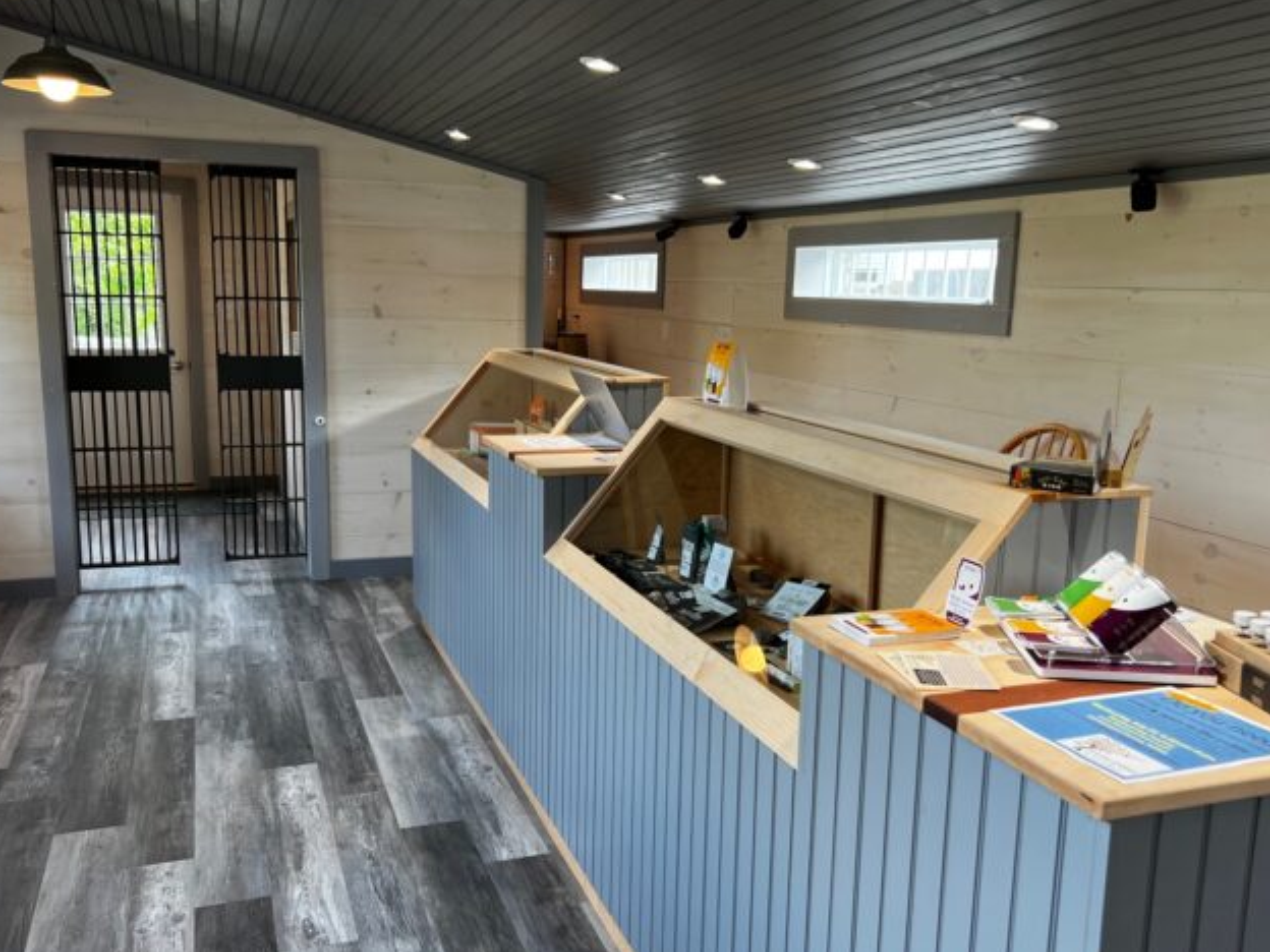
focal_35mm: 32
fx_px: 1174
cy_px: 492
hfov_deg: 56.8
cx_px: 623
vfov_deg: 44.2
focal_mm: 5.7
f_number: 1.5
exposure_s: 1/120
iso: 80
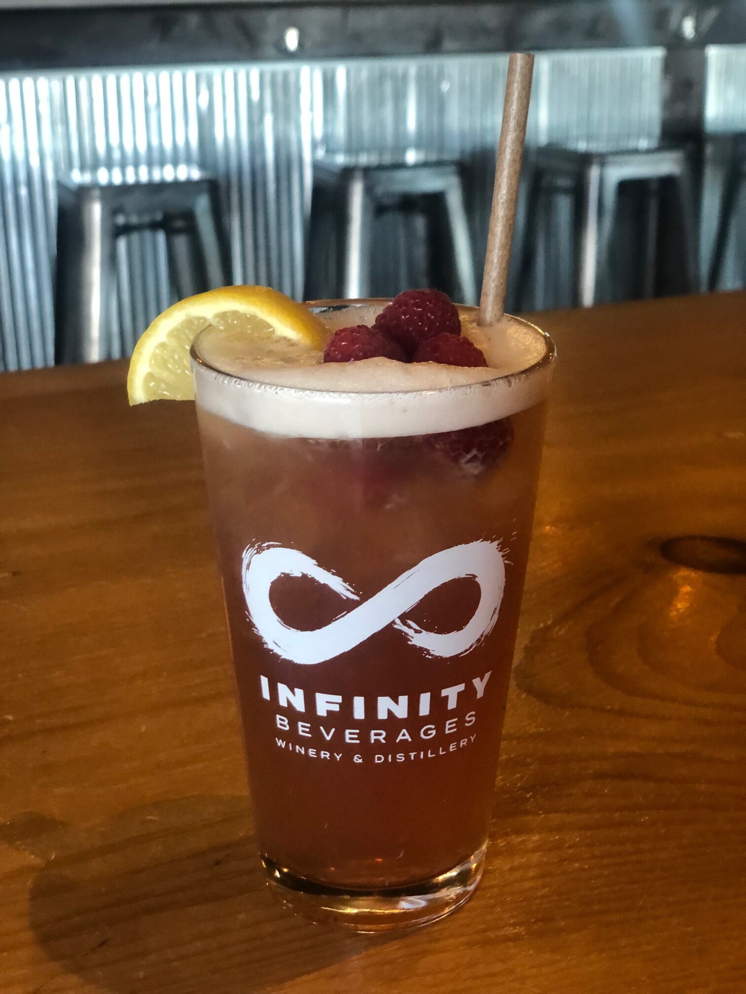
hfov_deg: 28.0
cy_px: 497
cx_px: 373
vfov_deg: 36.8
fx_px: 1494
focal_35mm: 52
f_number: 2.4
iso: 125
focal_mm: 6
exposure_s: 1/30
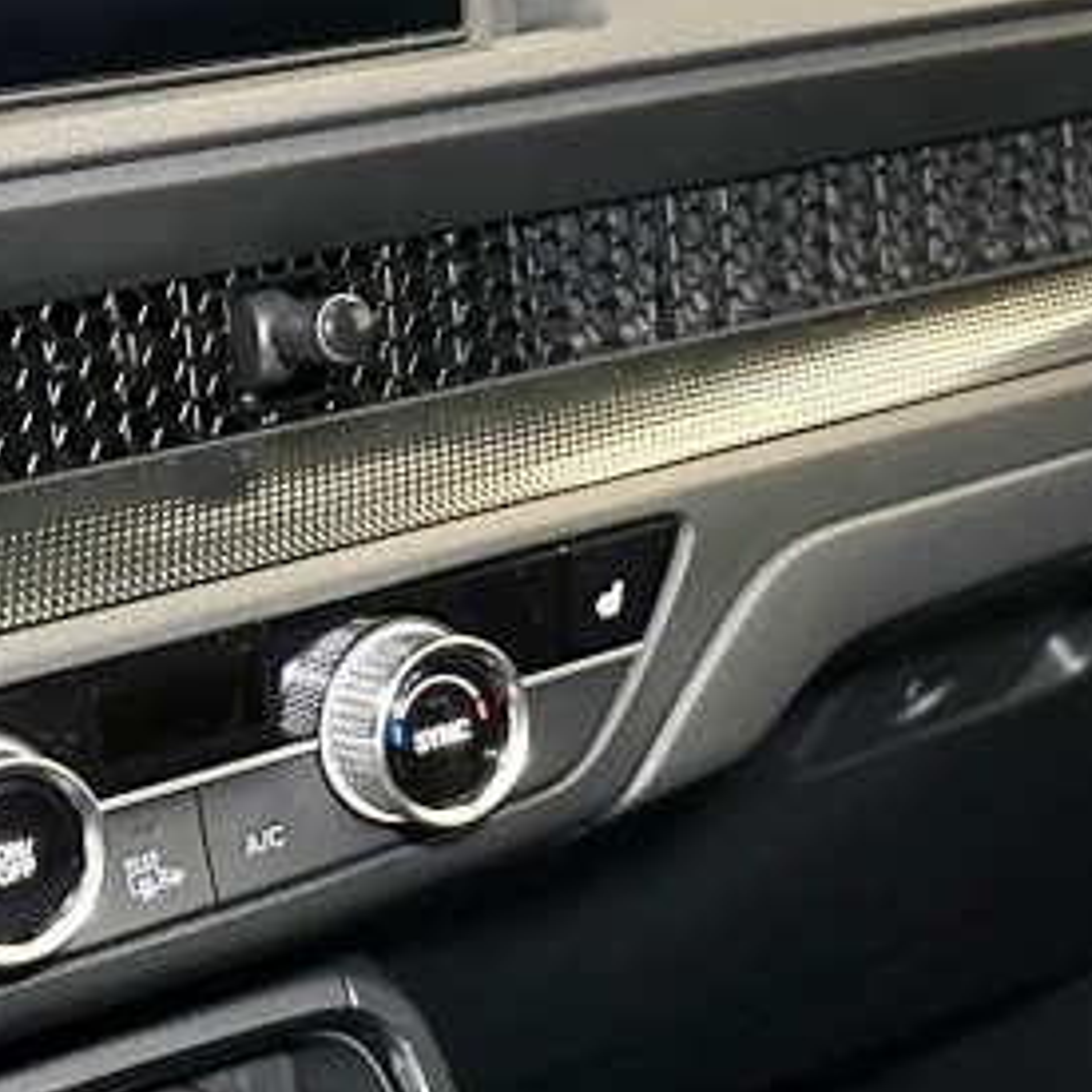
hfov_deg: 21.6
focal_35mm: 79
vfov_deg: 21.9
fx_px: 2820
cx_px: 167
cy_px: 560
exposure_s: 1/40
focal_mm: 6.86
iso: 1000
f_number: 1.78
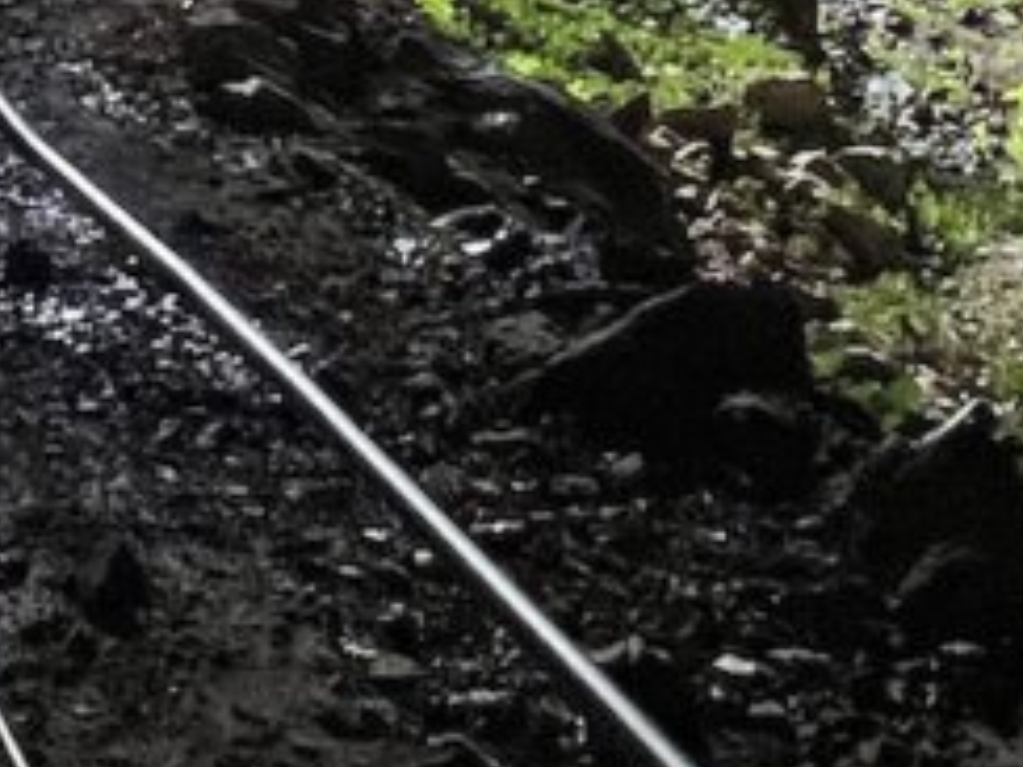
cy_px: -784
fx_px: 2423
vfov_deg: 14.7
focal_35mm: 82
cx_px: -193
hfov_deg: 22.1
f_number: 1.8
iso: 200
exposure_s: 1/99
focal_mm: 1.57
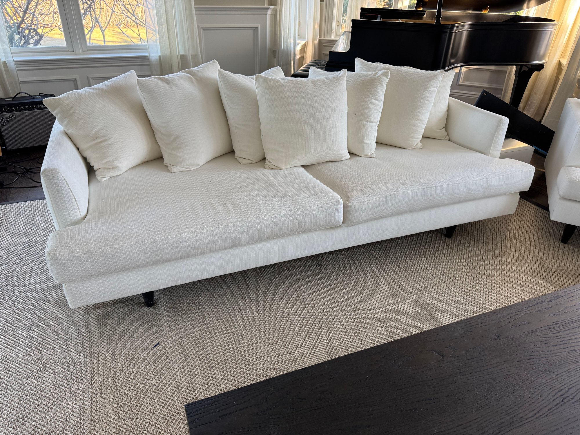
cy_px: 218
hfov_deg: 71.6
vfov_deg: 56.8
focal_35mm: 24
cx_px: 290
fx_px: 402
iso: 200
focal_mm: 6.76
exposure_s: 1/121
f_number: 1.78
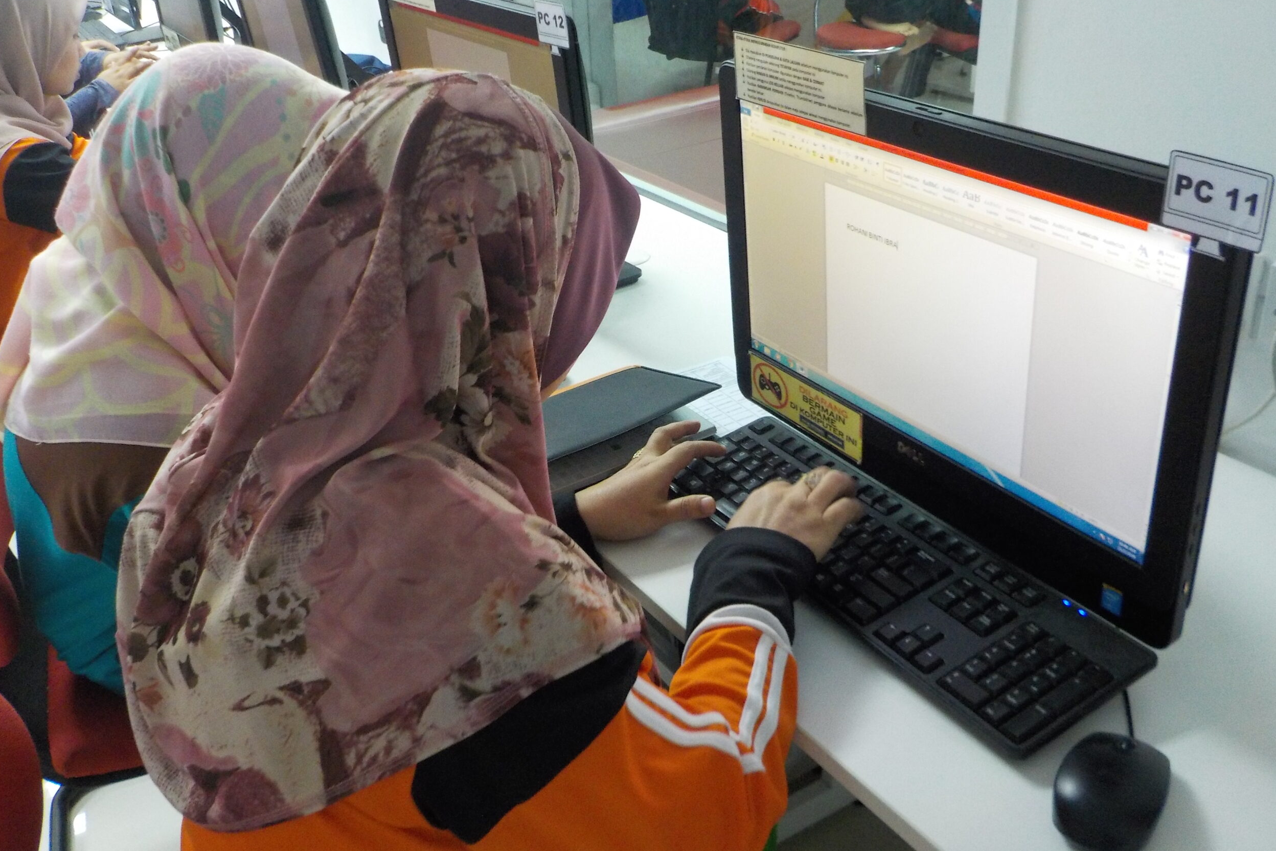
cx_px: 634
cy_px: 439
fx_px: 1134
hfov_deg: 58.7
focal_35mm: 32
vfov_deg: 41.1
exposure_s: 1/25
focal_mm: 4.1
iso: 400
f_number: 3.3
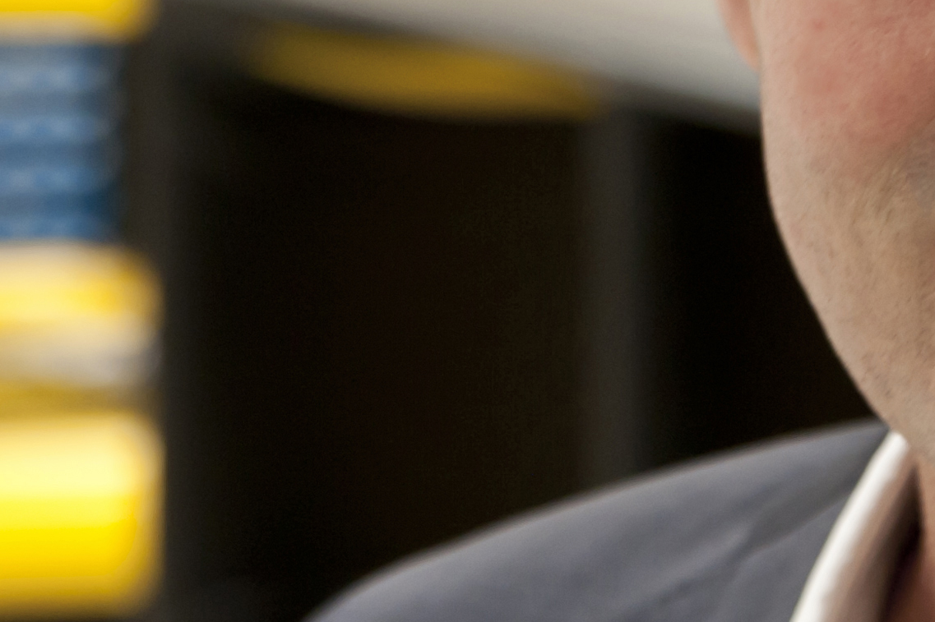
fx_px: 6412
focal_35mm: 247
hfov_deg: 8.3
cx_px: 670
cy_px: -111
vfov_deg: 5.5
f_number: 5
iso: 400
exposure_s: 1/60
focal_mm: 66
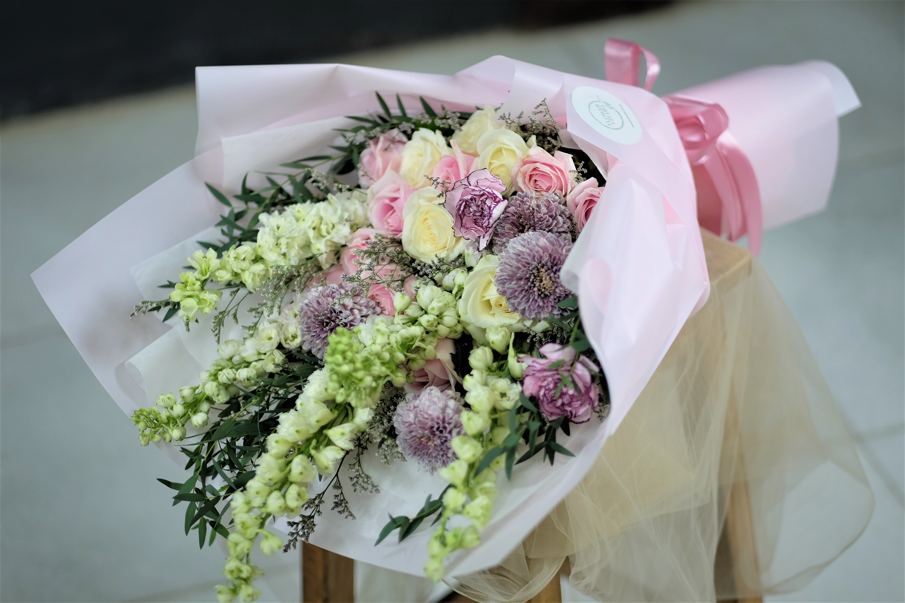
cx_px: 452
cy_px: 302
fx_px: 2112
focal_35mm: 84
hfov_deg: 24.2
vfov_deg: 16.3
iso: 200
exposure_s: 1/75
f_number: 1.2
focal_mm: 56
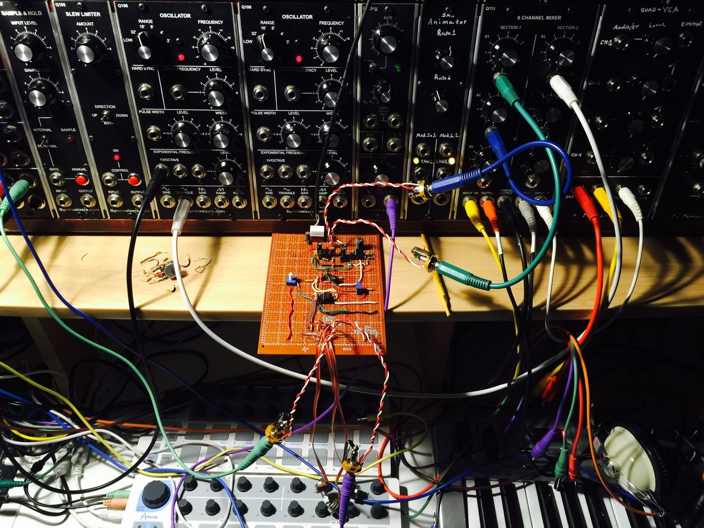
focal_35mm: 29
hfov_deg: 61.7
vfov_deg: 48.2
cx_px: 352
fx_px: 590
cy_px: 264
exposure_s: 1/15
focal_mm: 4.15
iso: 50
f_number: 2.2
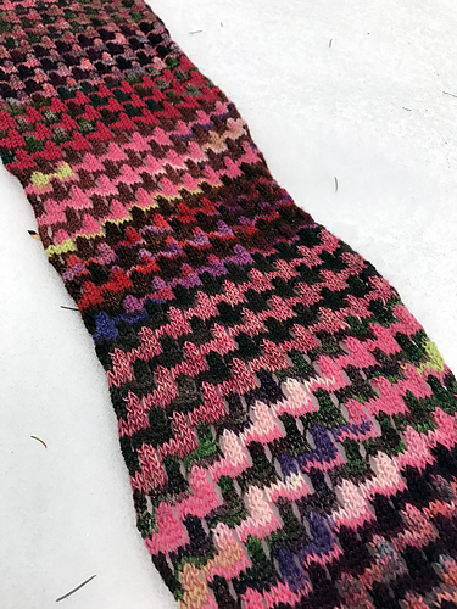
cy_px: 304
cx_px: 228
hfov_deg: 49.7
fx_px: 493
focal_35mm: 28
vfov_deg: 63.4
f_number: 1.8
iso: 25
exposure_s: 1/40
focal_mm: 3.99
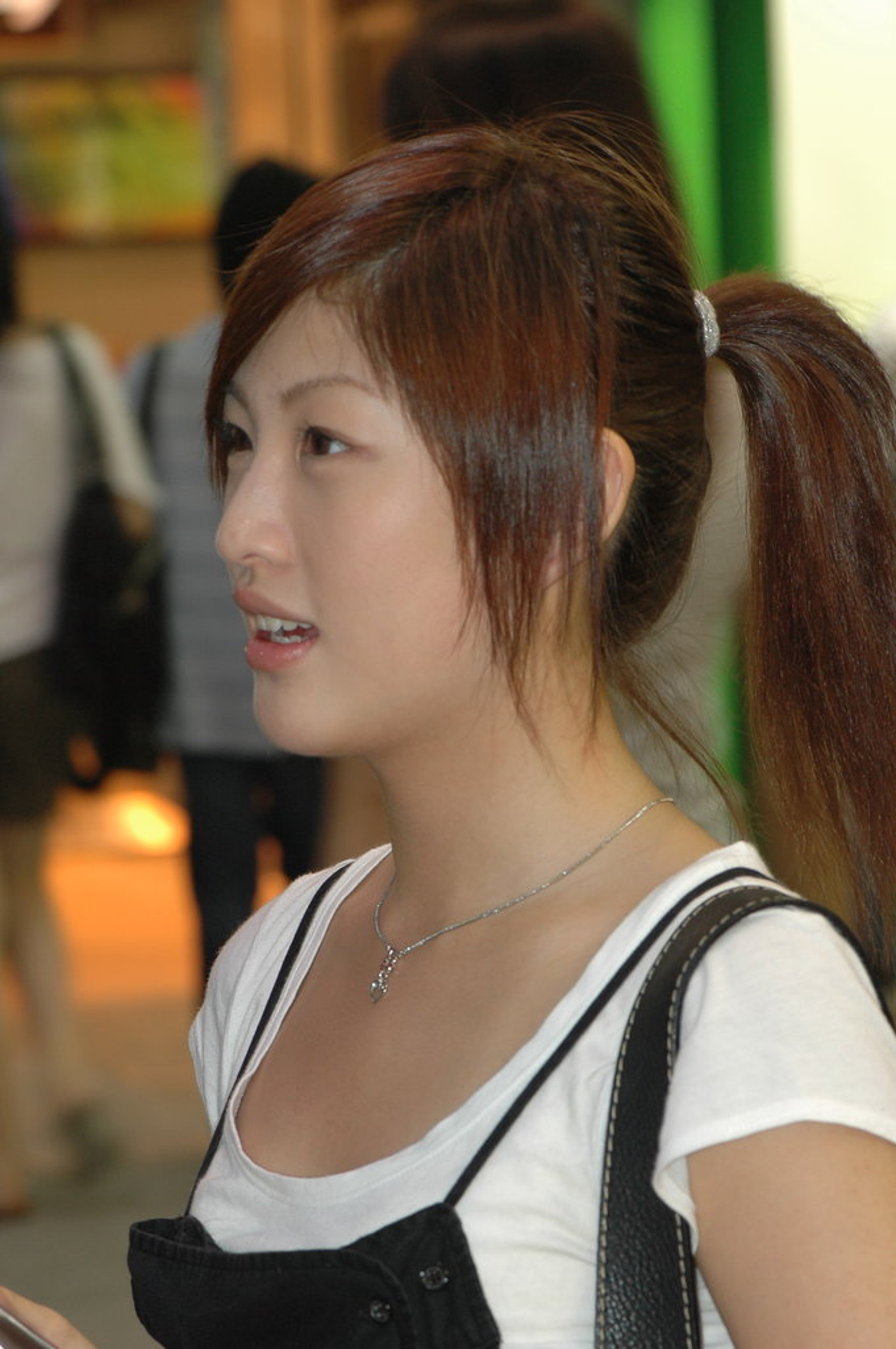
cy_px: 674
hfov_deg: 8.7
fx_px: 5890
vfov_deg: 13.1
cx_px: 448
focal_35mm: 158
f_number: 7.1
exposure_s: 1/25
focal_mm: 105
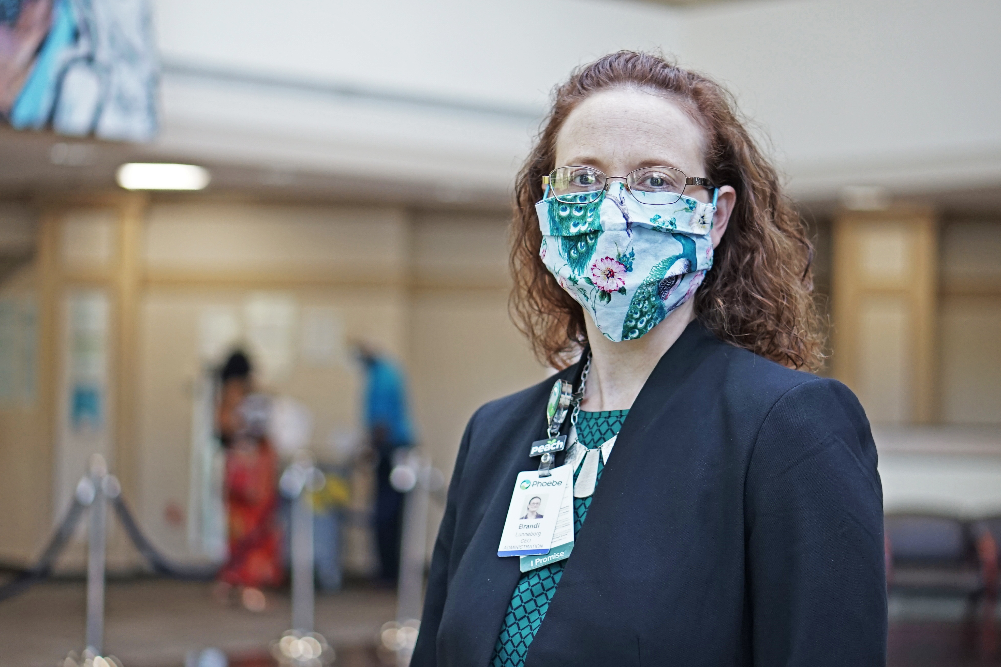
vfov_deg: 18.2
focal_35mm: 75
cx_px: 500
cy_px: 334
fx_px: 2085
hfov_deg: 27.0
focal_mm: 50
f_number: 1.8
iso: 800
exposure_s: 1/500
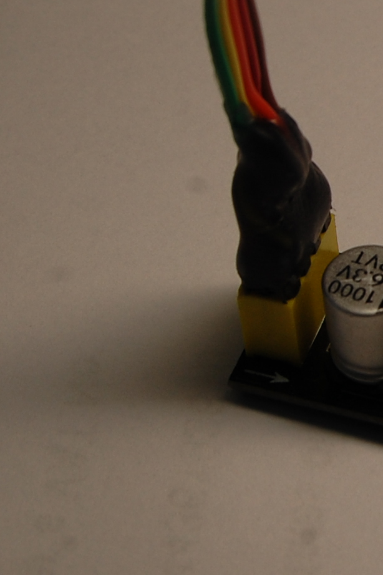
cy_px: 216
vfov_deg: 9.1
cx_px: 642
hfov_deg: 6.0
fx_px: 3593
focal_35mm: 225
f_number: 8
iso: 200
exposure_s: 1/100
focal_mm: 46
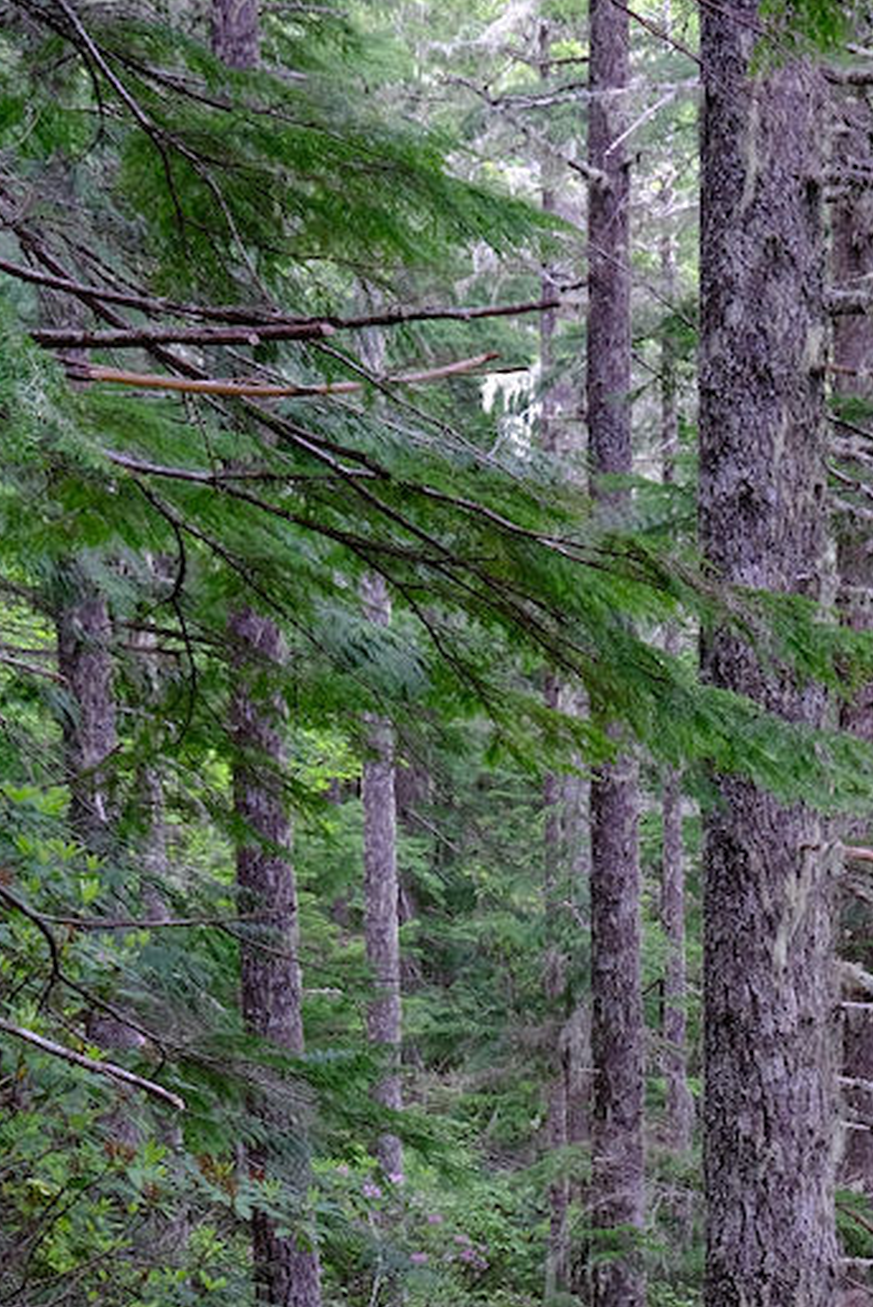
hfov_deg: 15.4
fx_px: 3160
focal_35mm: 87
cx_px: 883
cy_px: 1495
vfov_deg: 21.9
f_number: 5.6
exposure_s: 1/34
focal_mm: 23.5
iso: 320
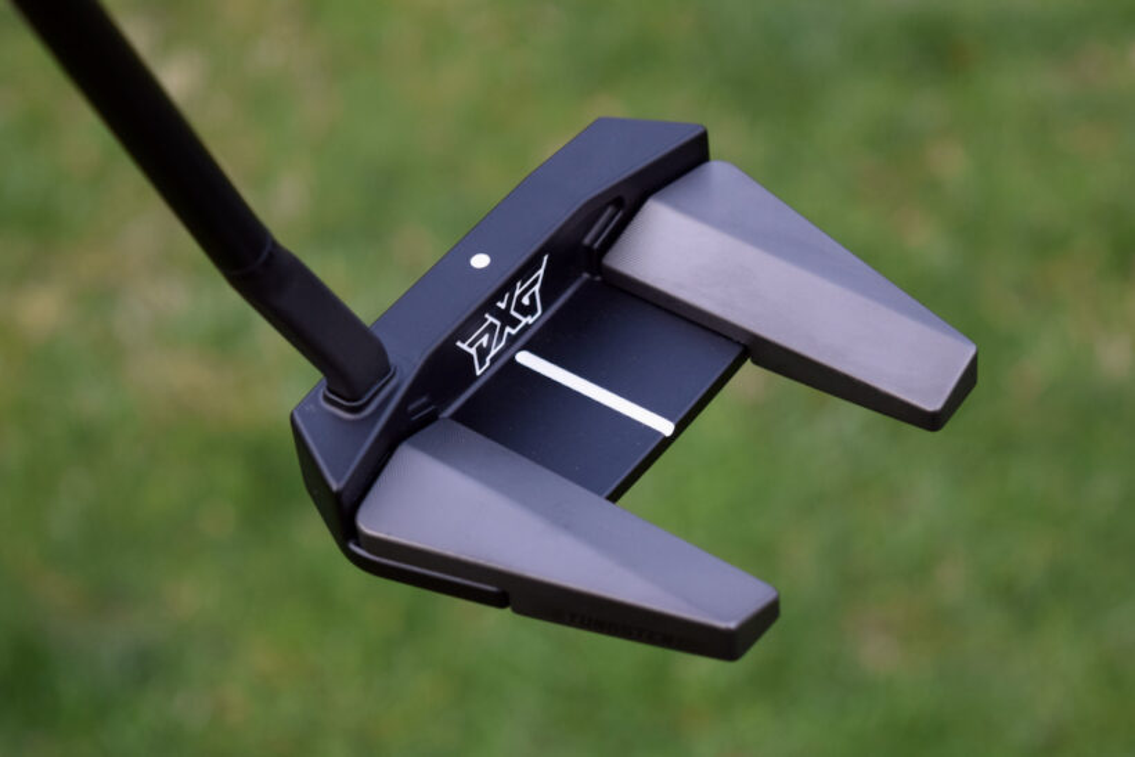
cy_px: 378
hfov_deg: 24.6
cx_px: 568
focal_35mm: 82
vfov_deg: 16.6
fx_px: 2601
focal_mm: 55
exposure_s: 1/100
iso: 400
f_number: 5.6
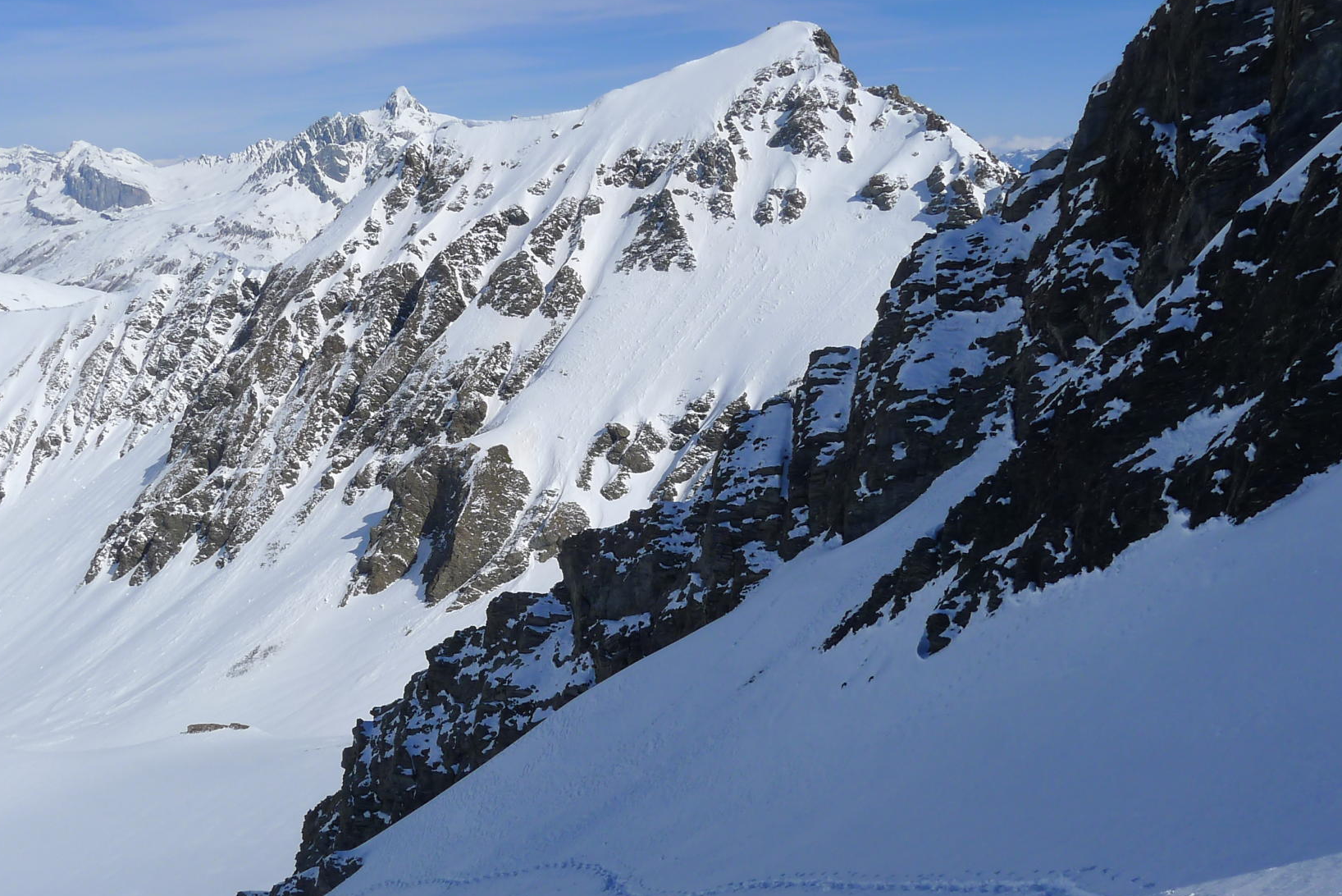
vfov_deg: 40.0
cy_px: 479
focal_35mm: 33
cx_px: 559
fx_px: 1231
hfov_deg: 56.9
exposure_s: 1/800
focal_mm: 5.1
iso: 80
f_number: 6.3
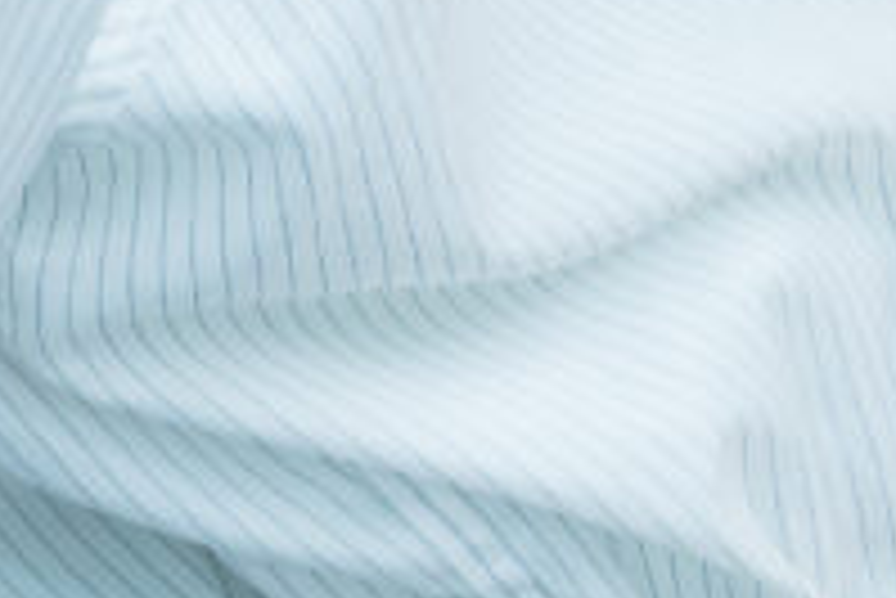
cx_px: -2283
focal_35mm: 270
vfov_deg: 5.0
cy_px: -461
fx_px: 6725
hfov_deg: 6.5
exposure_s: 1/20
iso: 800
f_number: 9
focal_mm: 35
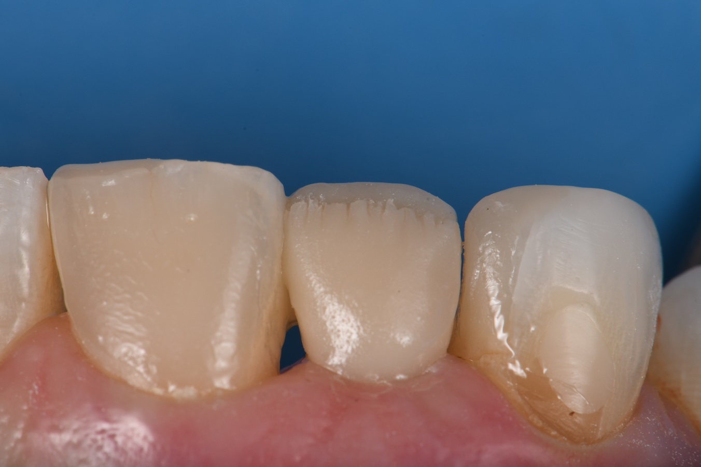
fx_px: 3056
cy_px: 234
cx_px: 350
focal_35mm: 157
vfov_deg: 8.7
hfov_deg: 13.1
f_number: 32
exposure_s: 1/160
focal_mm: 105
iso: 200
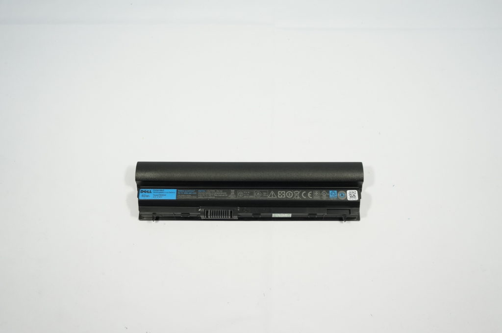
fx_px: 522
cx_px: 251
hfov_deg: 51.4
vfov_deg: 35.4
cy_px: 166
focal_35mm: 38
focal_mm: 25
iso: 1000
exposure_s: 1/160
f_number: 4.5
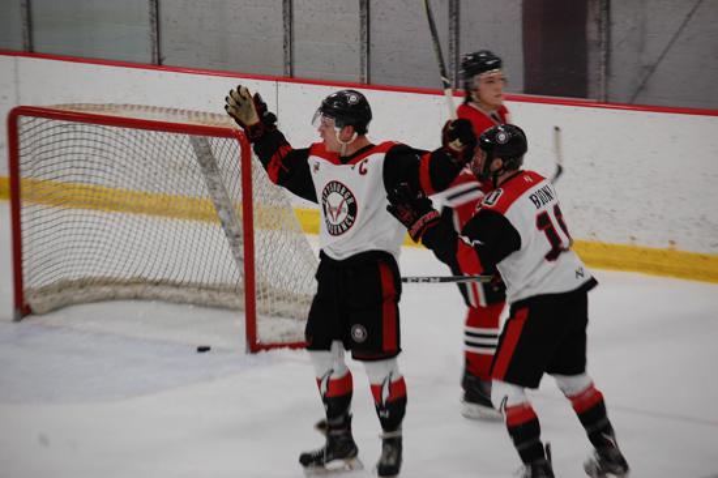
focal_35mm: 180
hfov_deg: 11.4
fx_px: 3588
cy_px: 239
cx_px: 359
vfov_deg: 7.6
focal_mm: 120
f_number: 4.8
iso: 800
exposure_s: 1/100
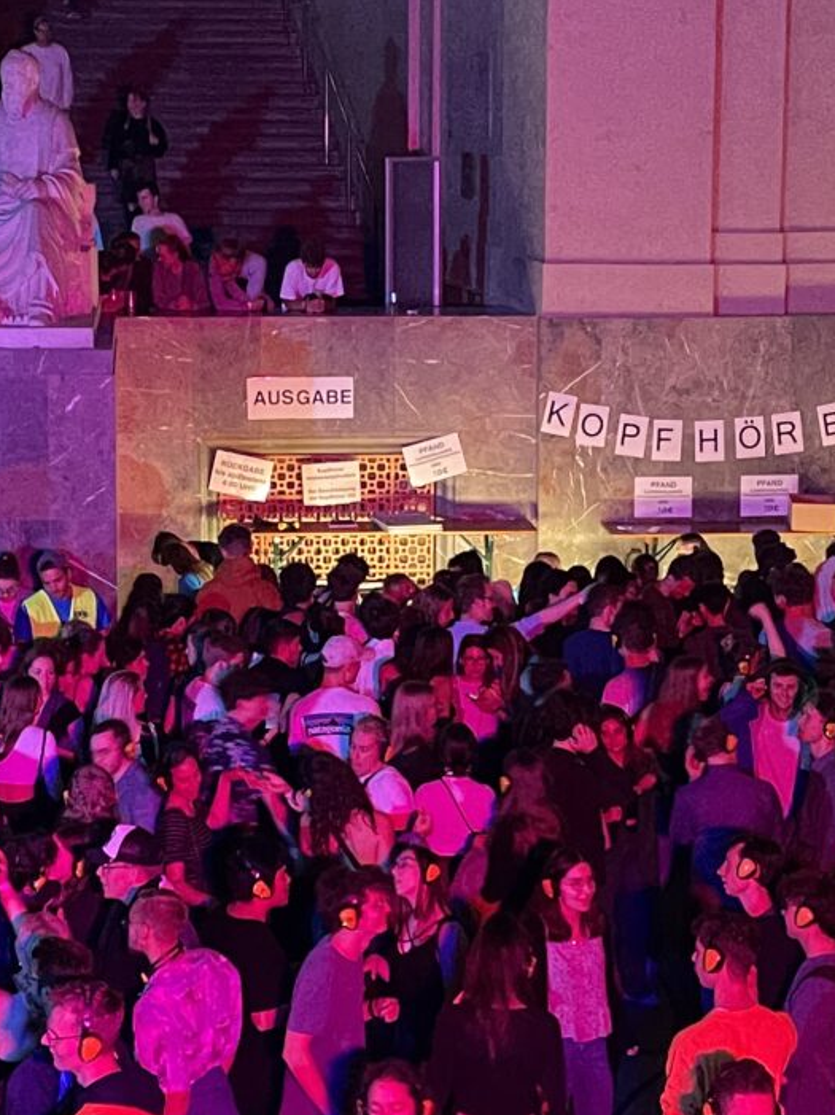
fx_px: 2447
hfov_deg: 19.4
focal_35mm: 76
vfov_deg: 25.7
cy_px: 504
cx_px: 390
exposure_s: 1/25
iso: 500
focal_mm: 4.2
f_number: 1.6
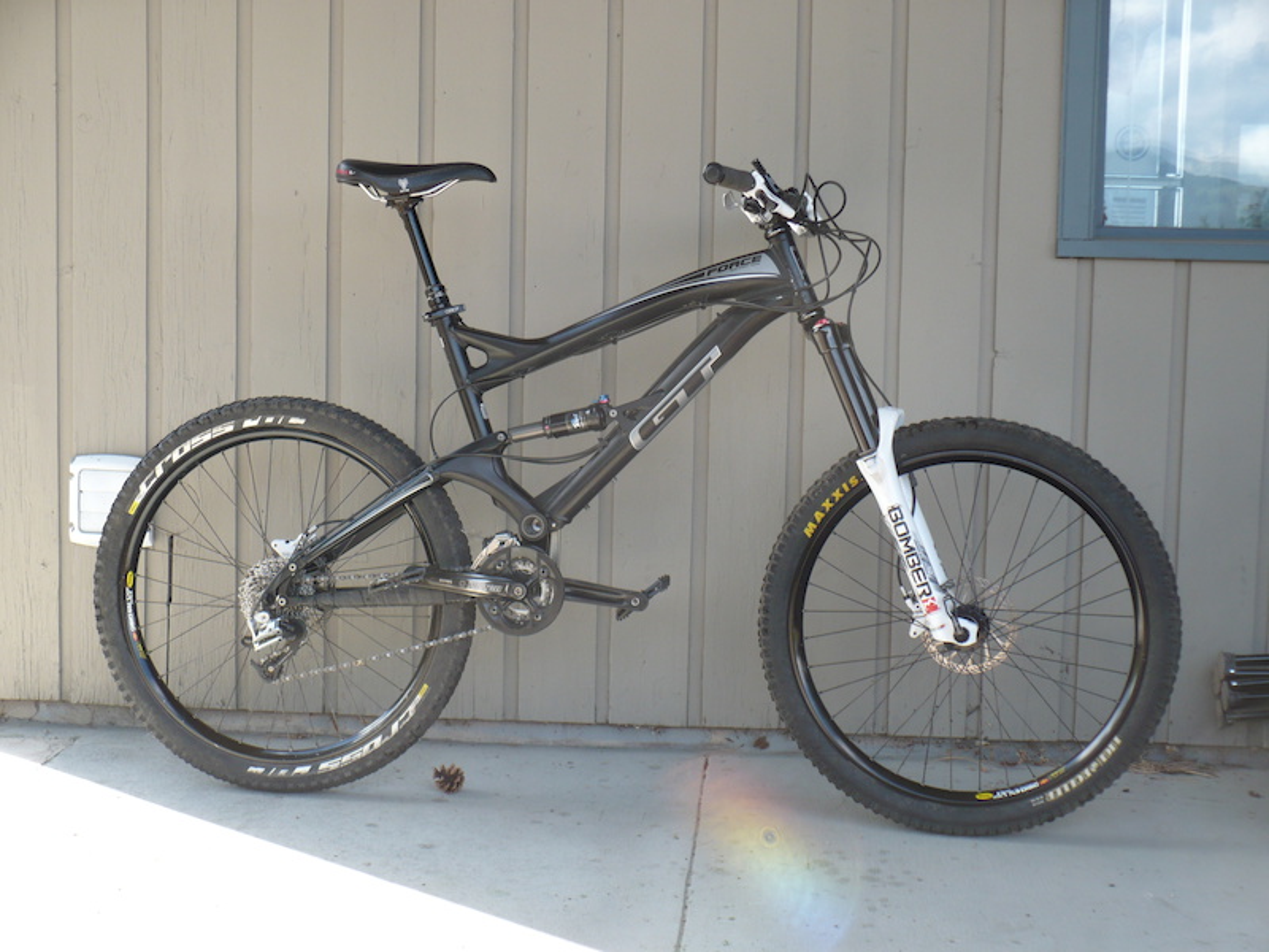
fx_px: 2200
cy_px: 476
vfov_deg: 24.4
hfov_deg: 32.2
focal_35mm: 60
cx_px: 634
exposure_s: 1/160
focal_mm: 9.9
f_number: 3.1
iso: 100
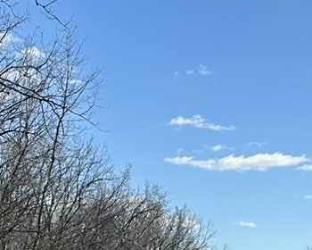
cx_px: 128
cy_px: 364
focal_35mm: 137
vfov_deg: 10.9
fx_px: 1265
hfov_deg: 14.1
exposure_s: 1/4184
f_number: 1.78
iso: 80
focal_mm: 6.86
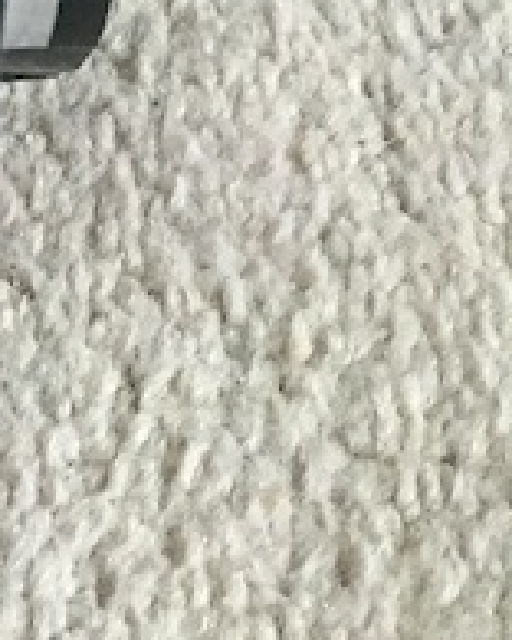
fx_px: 2197
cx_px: -414
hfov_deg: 12.2
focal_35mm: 116
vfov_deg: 15.5
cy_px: -256
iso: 320
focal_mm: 4.15
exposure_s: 1/17
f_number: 2.2
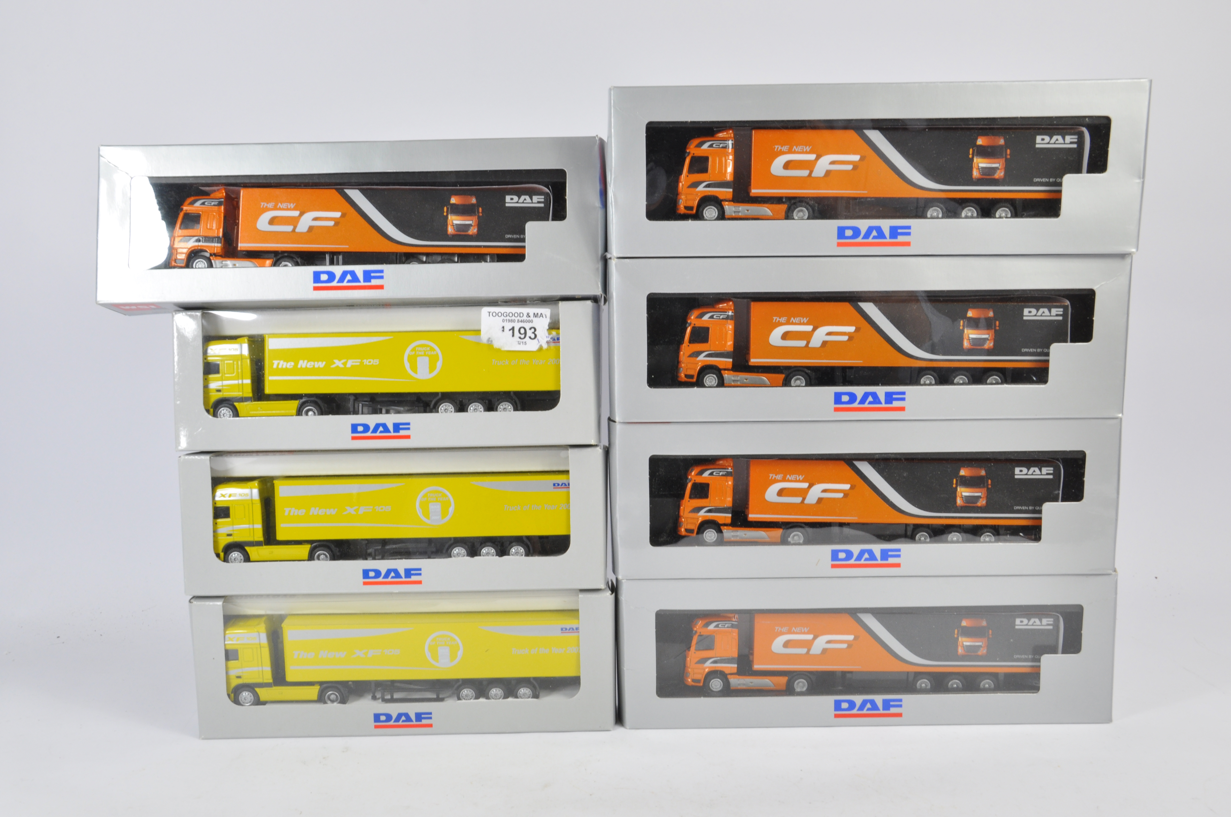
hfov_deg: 53.2
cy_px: 408
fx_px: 1229
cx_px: 616
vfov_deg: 36.8
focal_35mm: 36
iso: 320
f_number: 25
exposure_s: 1/13
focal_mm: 24
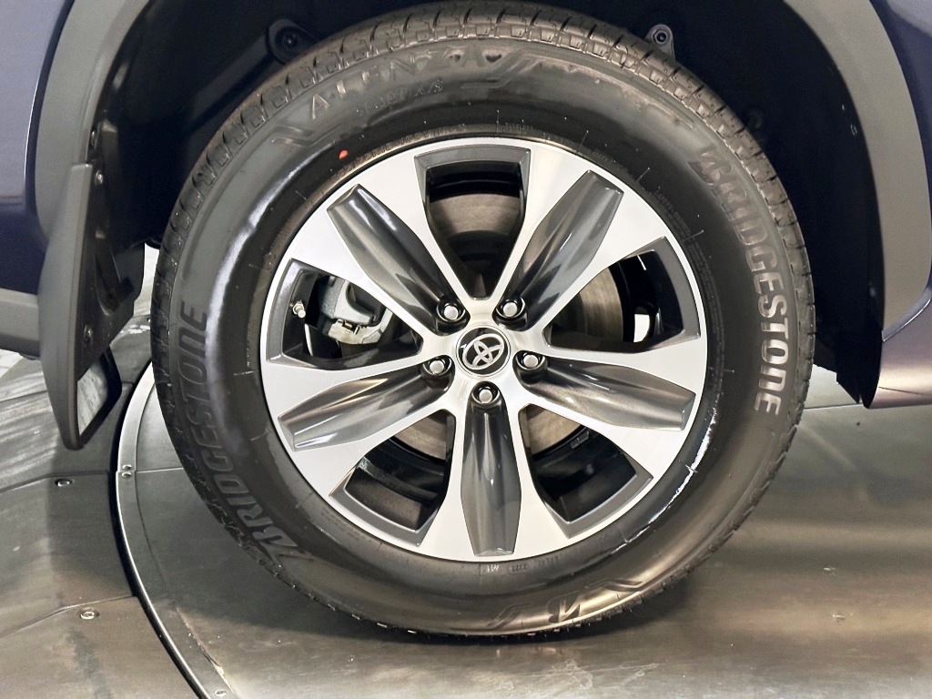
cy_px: 350
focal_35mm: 48
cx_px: 466
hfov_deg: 39.7
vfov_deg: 30.3
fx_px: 1292
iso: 640
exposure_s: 1/30
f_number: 1.78
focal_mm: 6.86
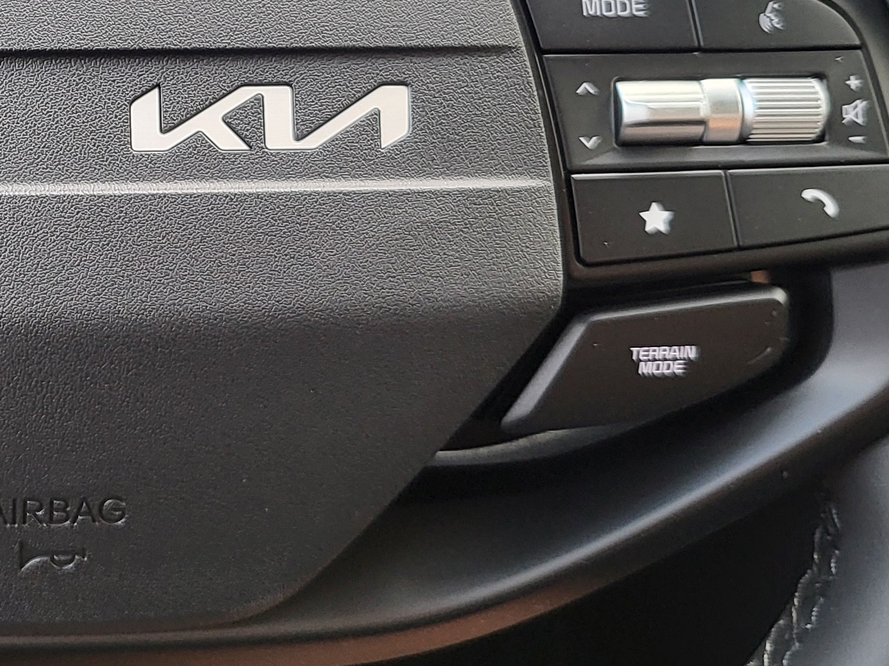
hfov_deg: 24.4
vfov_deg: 19.2
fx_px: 1926
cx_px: -60
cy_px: 44
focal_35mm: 75
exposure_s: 1/120
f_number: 1.8
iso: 64
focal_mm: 5.4
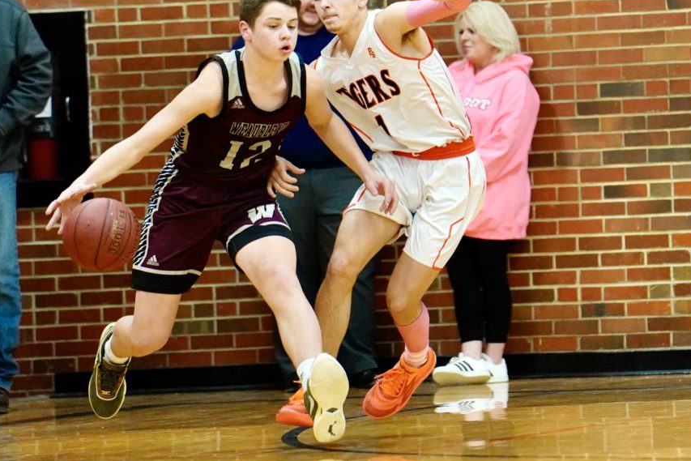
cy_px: 205
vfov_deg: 6.4
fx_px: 4146
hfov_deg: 9.5
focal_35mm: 216
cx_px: 301
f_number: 2.8
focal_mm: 180
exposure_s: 1/1000
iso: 8000
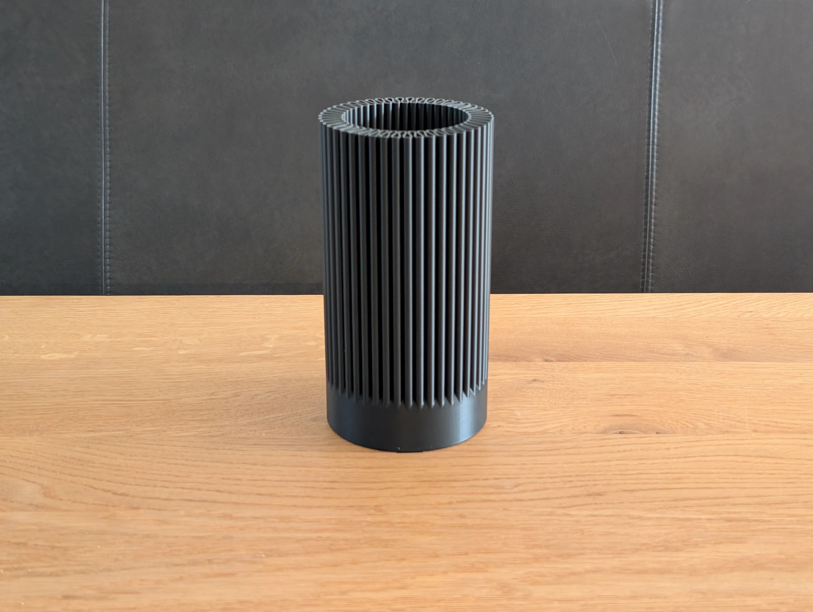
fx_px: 1152
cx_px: 406
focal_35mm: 49
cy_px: 306
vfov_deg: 29.7
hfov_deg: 38.9
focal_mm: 6.9
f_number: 1.68
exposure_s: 1/14.9
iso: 342
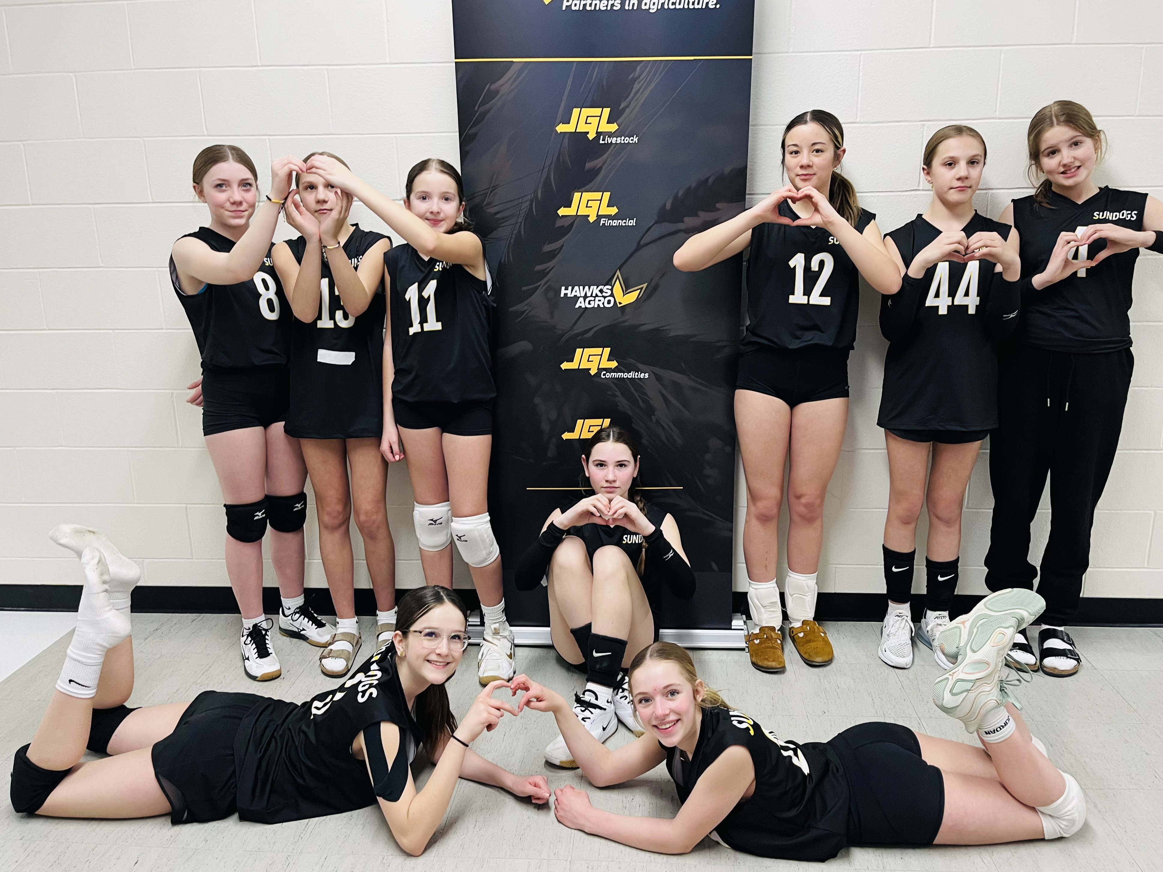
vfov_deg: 51.3
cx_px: 595
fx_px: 907
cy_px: 425
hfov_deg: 65.3
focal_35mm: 27
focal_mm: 5.1
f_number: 1.6
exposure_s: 1/60
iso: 125
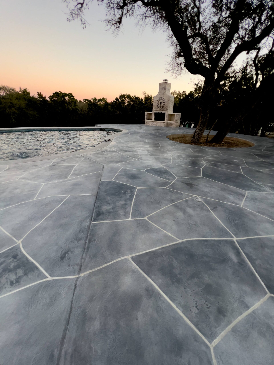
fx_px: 137
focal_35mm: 13
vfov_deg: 106.2
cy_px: 182
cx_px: 137
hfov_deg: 89.9
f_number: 1.8
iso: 250
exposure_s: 1/75
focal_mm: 1.57
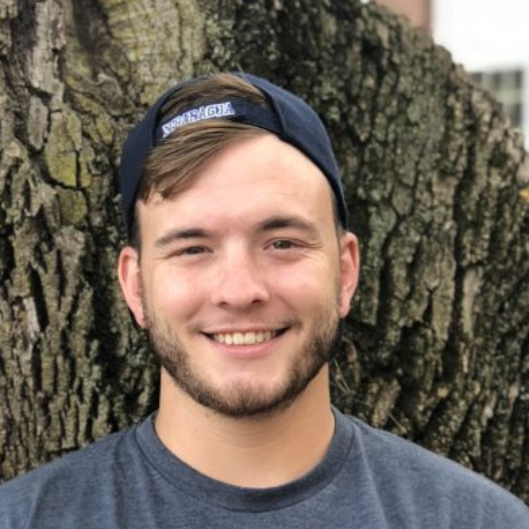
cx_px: 216
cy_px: 328
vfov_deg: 14.5
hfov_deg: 14.5
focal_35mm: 120
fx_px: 2075
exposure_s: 1/60
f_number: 2.4
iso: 20
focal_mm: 6
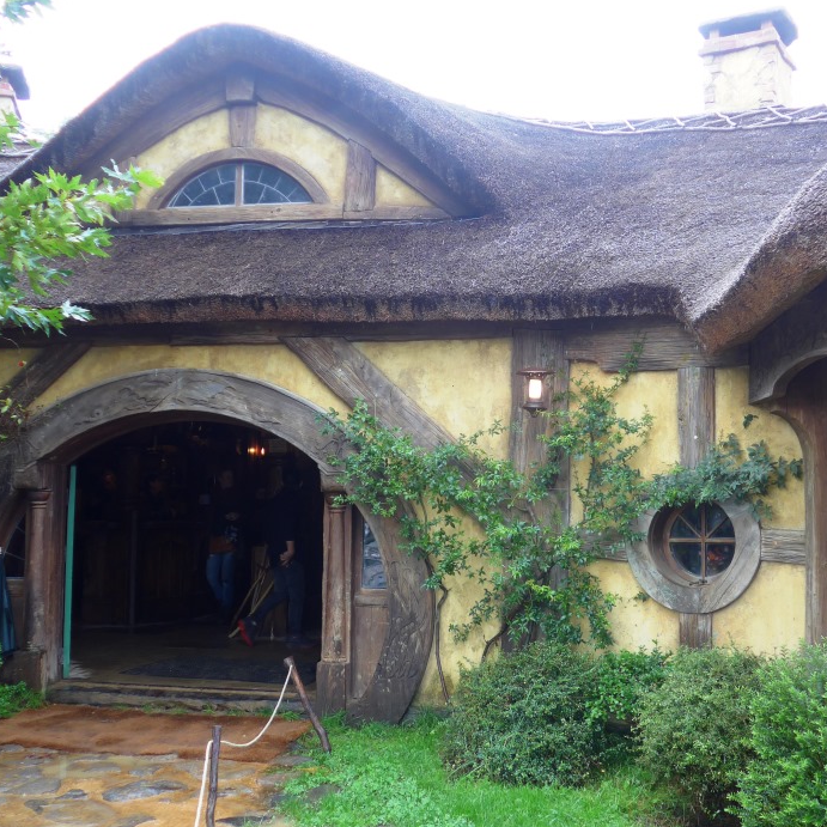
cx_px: 504
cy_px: 426
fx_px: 1027
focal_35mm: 38
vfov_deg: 43.9
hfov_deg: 43.6
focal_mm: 6
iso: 80
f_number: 2
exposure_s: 1/80
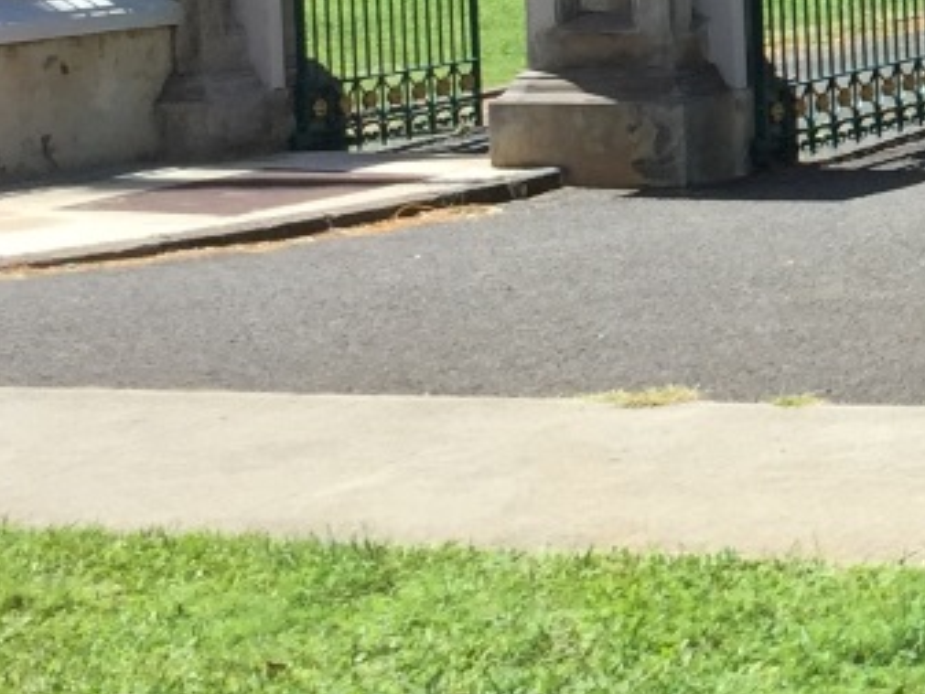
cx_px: 1460
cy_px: -195
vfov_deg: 11.7
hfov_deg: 14.6
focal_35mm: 124
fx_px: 3315
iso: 32
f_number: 2.2
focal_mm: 4.15
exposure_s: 1/1130
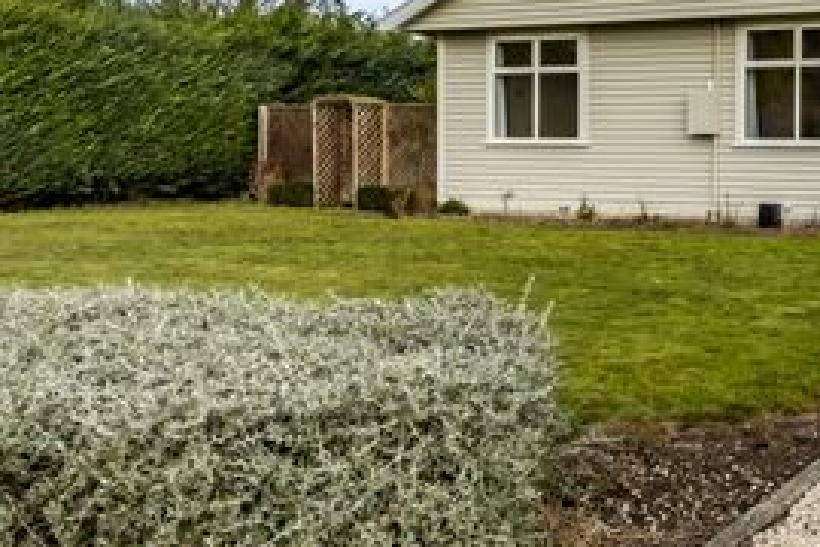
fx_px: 729
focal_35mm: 32
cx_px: 753
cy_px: 103
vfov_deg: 39.4
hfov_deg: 51.2
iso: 200
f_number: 13
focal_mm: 10
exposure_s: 1/250
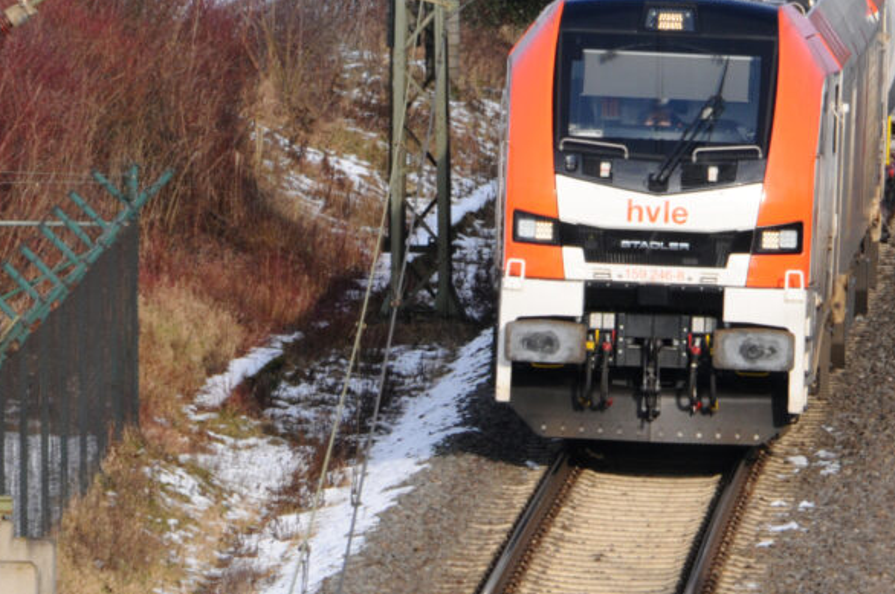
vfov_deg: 2.1
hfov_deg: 3.2
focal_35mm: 655
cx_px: 686
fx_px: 16261
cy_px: 191
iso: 400
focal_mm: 200
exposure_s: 1/160
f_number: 20
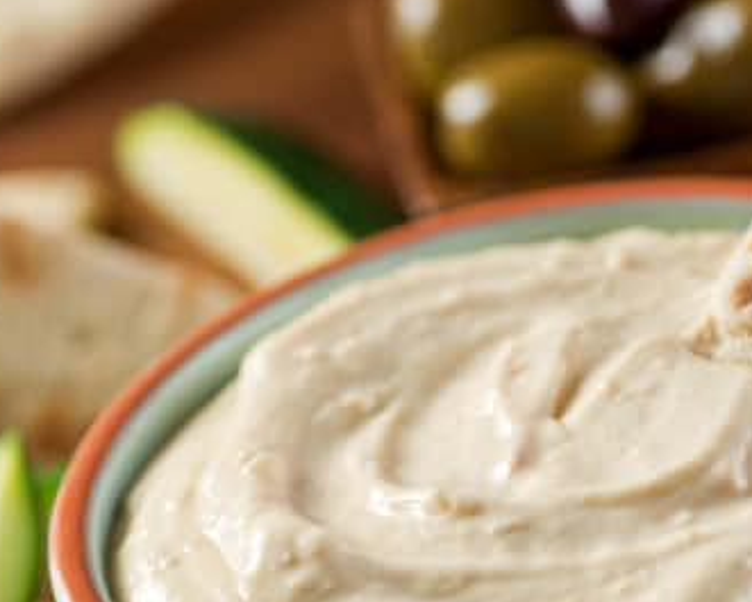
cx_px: 384
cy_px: 535
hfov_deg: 10.5
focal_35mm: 184
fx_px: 4096
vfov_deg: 8.4
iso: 100
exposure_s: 1/250
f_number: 9
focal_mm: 90
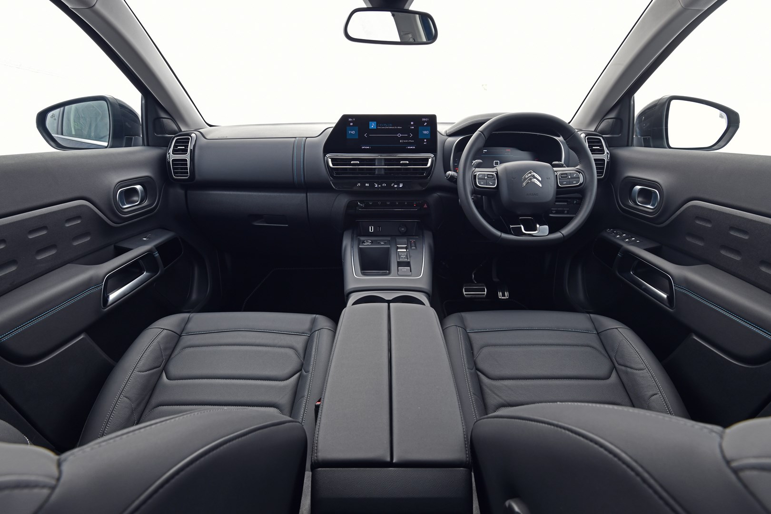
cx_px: 386
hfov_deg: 96.7
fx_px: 343
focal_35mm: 16
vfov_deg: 73.7
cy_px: 257
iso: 320
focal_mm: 16
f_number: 9
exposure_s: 1/60
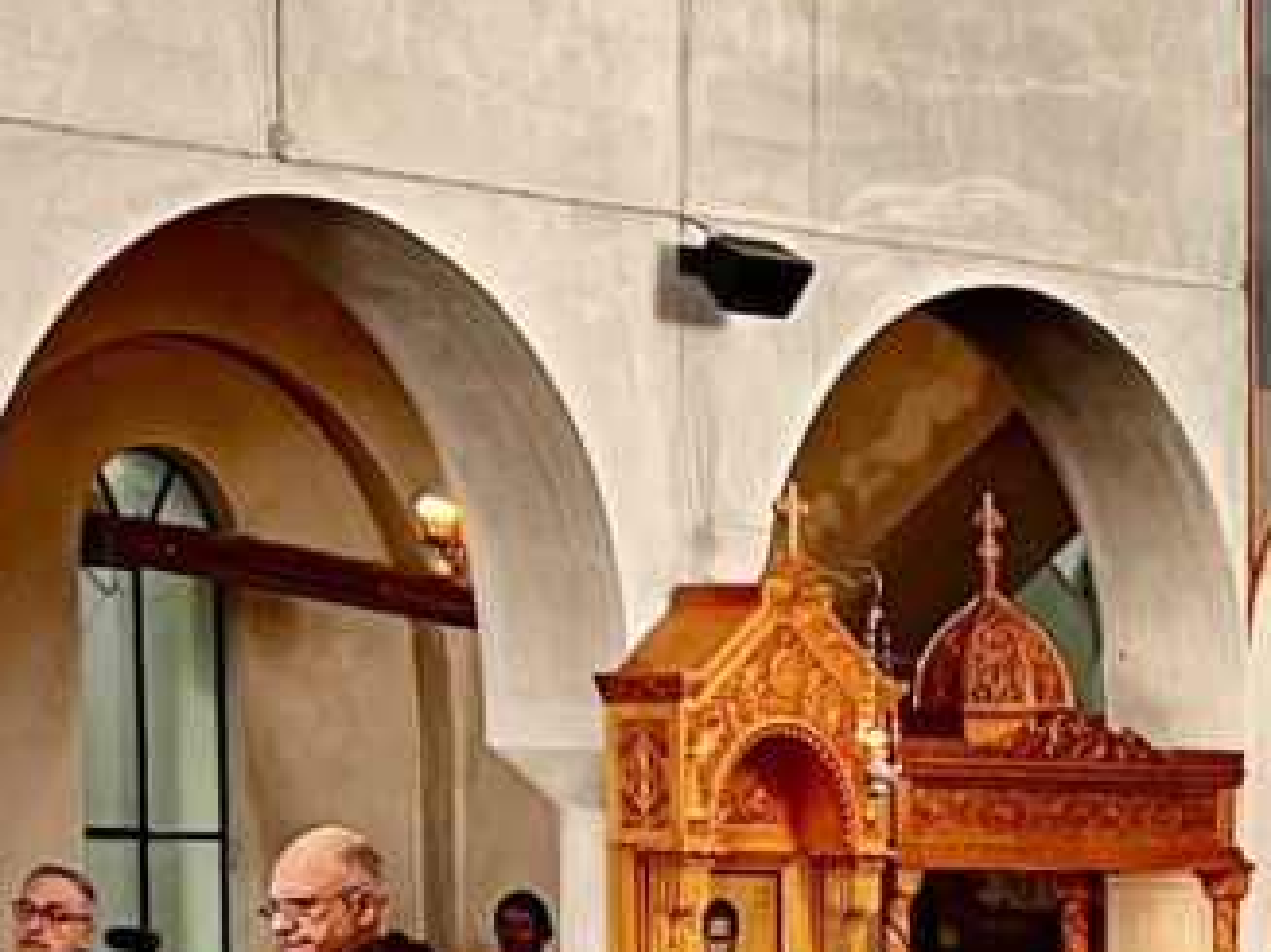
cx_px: 1337
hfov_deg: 12.0
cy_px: 1504
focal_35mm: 163
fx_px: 5983
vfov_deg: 8.8
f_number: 1.5
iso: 250
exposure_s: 1/50
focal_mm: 5.7
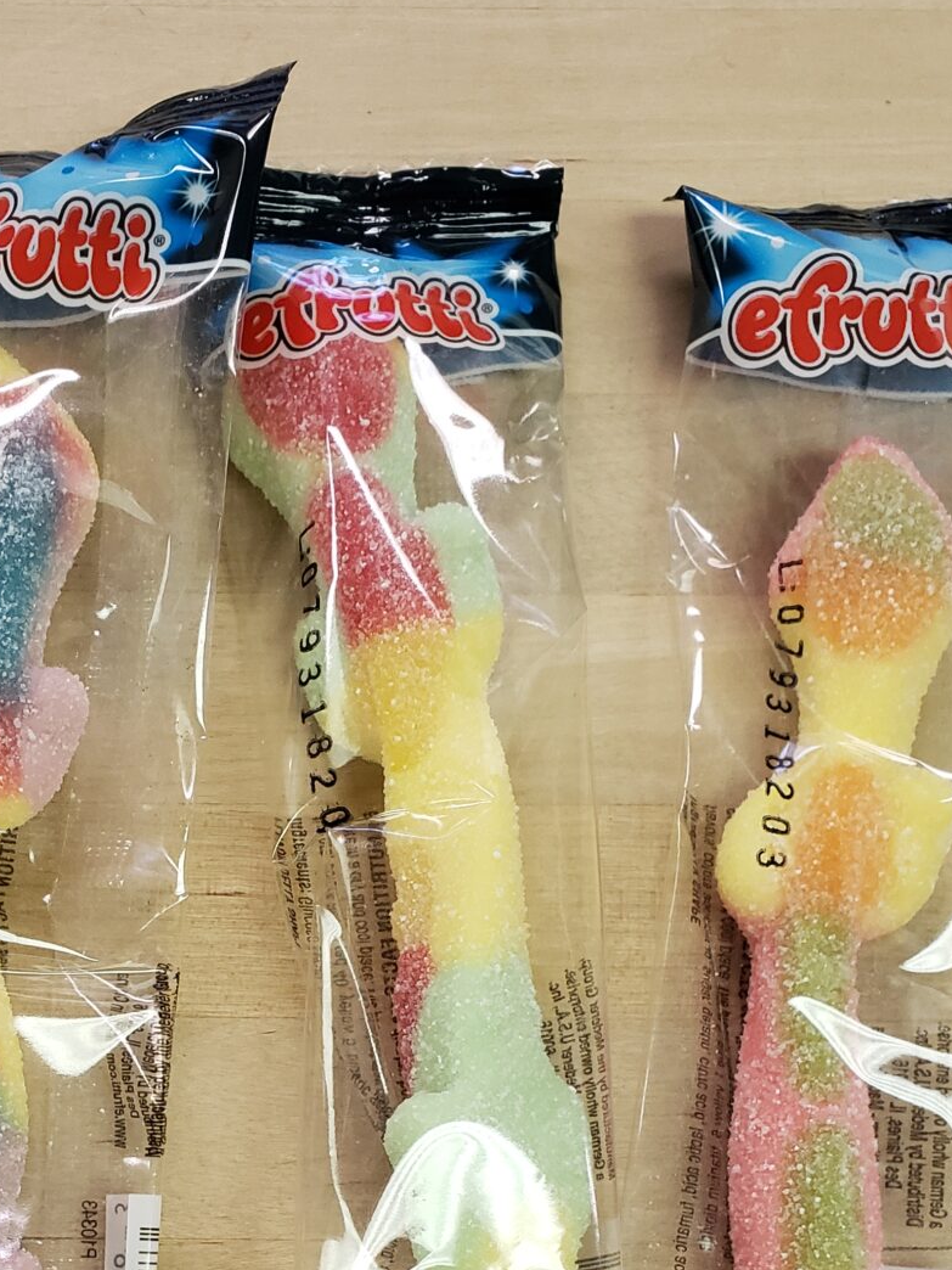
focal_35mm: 51
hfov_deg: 28.1
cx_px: 237
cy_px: 1174
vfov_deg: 35.0
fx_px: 1870
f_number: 2.4
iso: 250
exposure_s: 1/60
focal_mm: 4.3
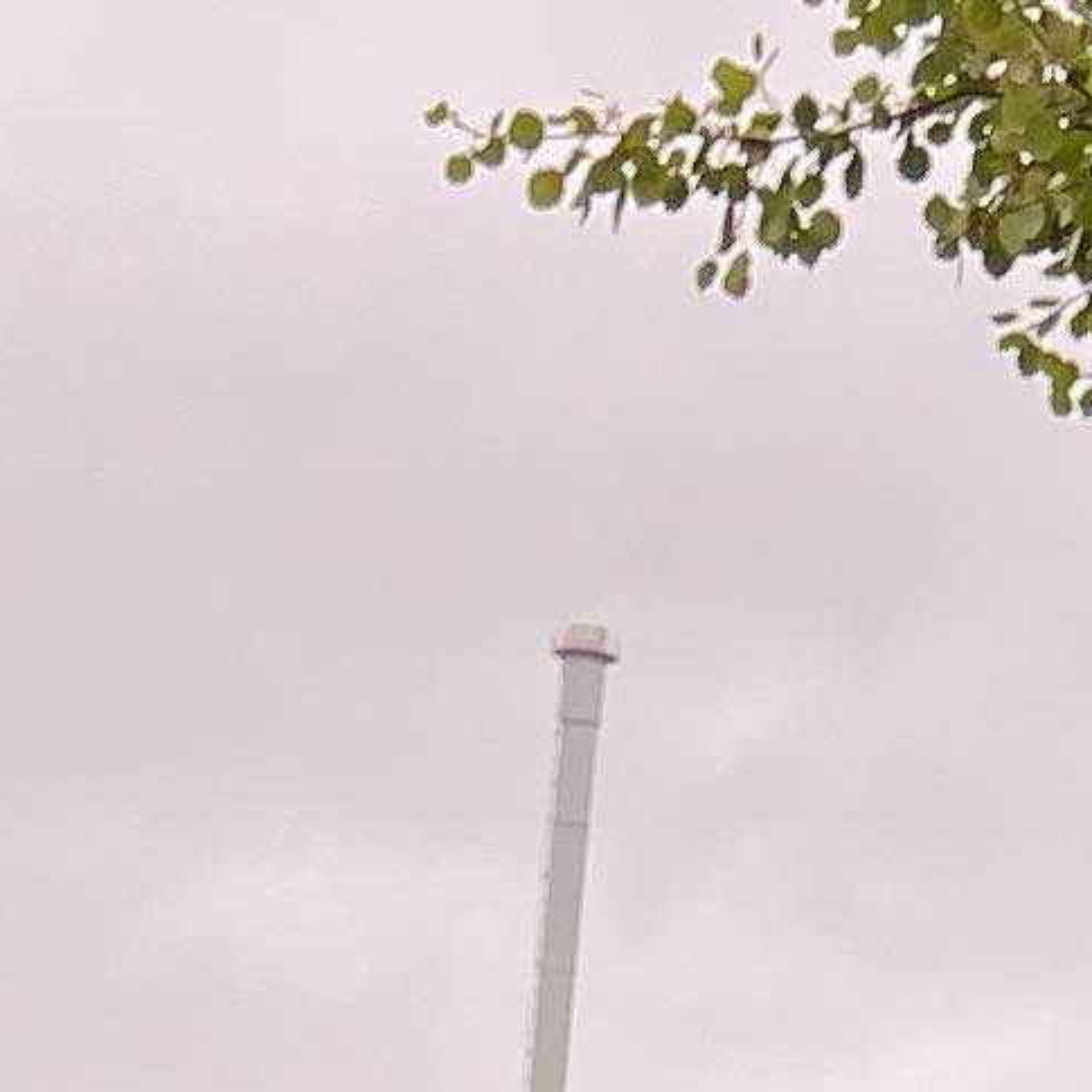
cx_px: 626
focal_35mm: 191
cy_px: 3548
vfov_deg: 7.7
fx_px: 6817
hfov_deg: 9.2
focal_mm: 5.7
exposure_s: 1/330
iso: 50
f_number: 1.5
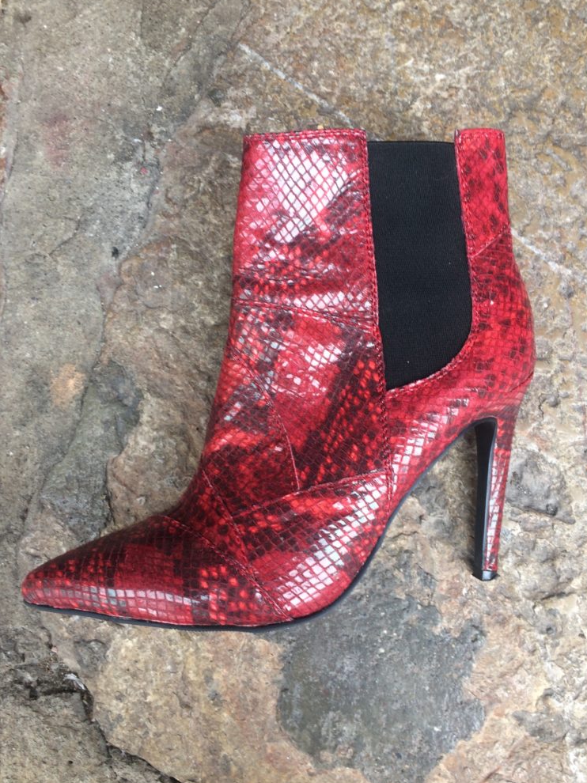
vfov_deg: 60.0
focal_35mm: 30
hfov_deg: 46.8
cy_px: 386
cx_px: 290
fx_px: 679
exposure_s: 1/33
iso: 40
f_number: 2.2
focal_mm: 4.15
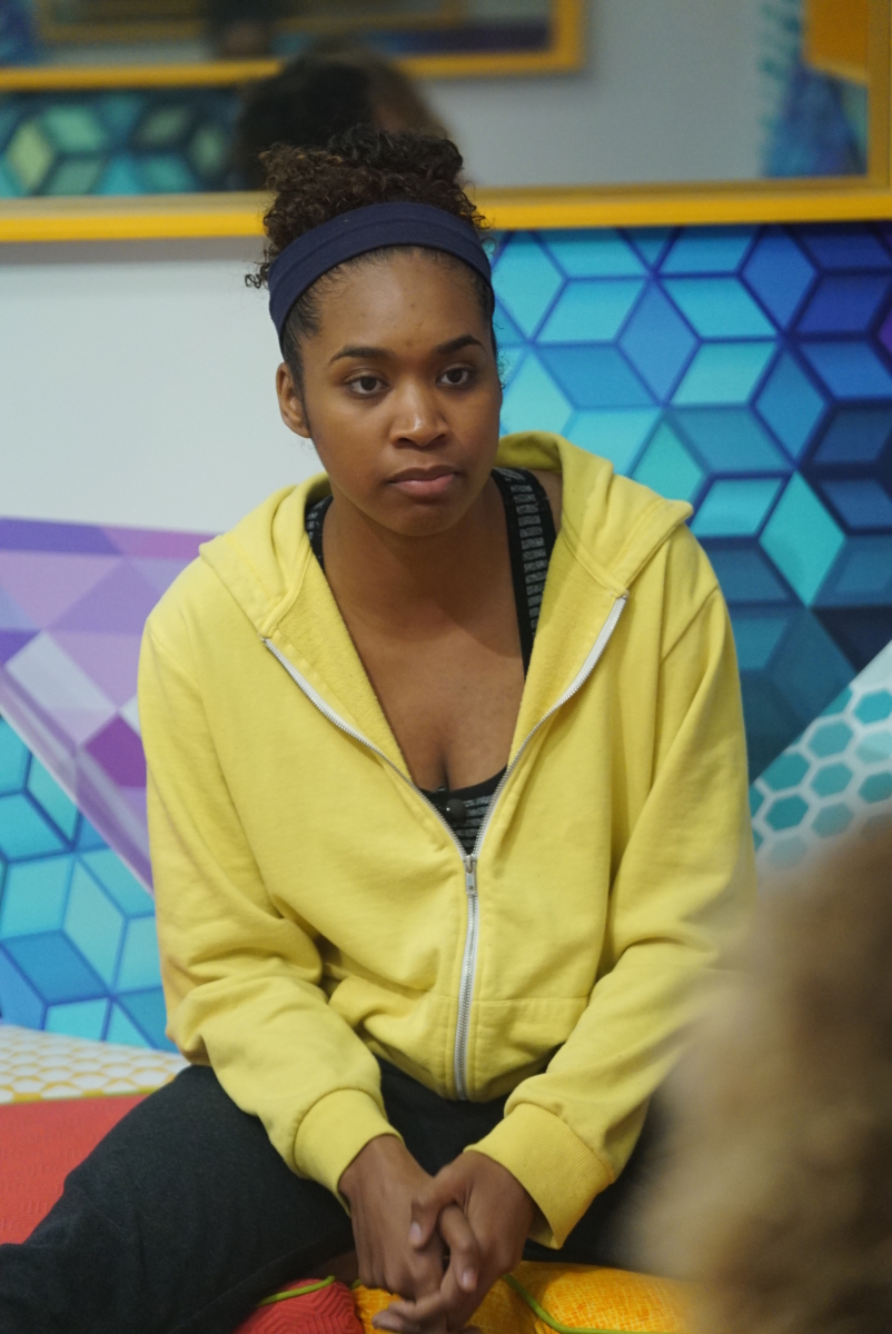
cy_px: 667
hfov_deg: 13.6
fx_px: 3747
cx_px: 446
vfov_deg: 20.2
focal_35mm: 101
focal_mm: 101
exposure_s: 1/160
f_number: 2.8
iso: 5000
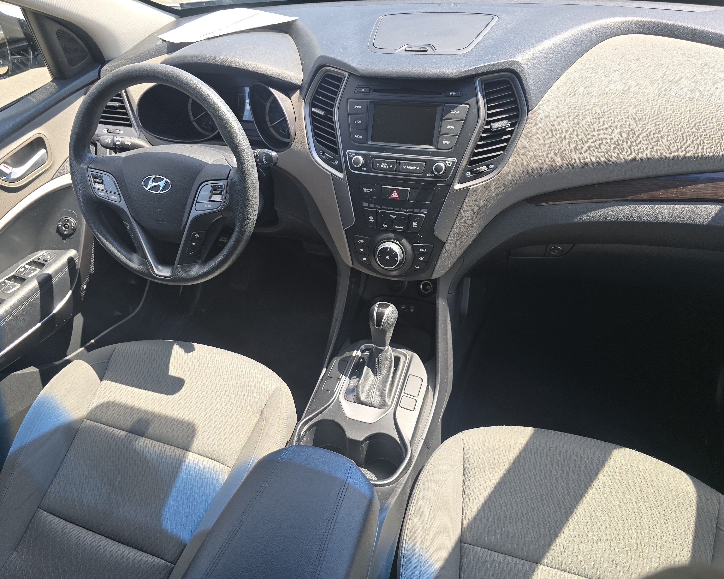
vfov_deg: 58.8
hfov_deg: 70.3
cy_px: 290
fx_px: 514
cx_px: 359
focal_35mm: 24
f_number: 1.7
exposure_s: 1/180
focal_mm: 6.3
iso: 12
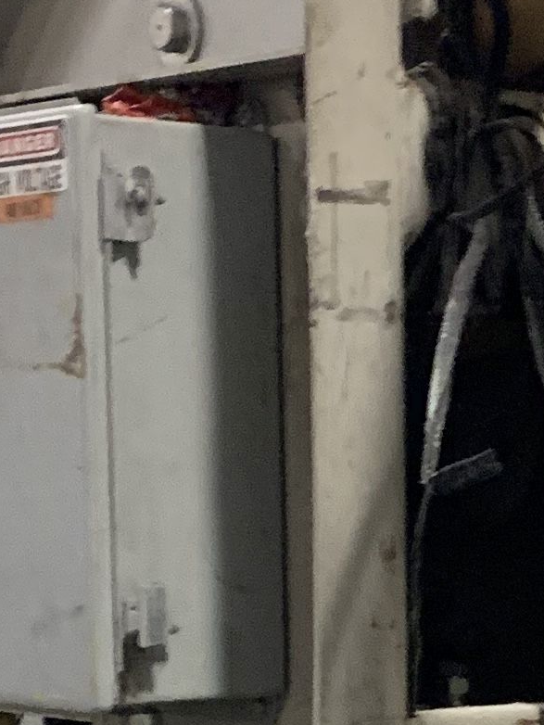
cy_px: 986
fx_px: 2806
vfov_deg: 14.0
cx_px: 536
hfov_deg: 11.0
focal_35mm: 134
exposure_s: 1/30
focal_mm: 4.25
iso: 640
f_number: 1.8
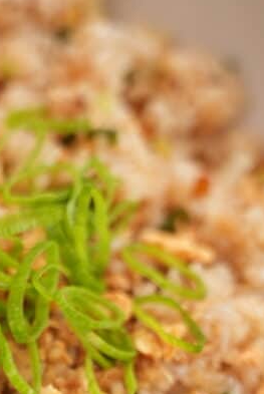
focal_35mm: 97
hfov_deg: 13.8
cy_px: 467
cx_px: -47
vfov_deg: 19.8
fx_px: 1062
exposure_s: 1/200
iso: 1000
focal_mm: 36.3
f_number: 3.2
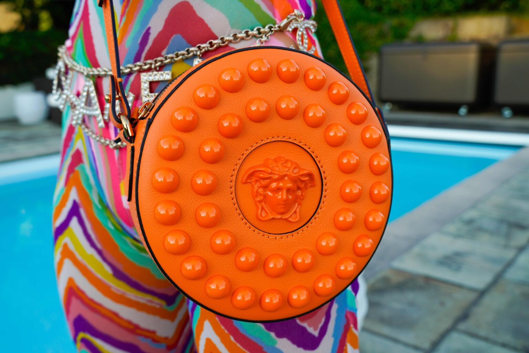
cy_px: 176
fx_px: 551
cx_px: 264
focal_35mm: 38
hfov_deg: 51.3
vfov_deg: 35.5
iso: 100
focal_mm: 25
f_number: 5.6
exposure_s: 1/100
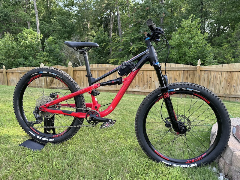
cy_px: 90
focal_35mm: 24
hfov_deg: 71.6
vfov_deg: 56.8
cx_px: 120
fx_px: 166
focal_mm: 6.76
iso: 80
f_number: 1.78
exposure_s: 1/454
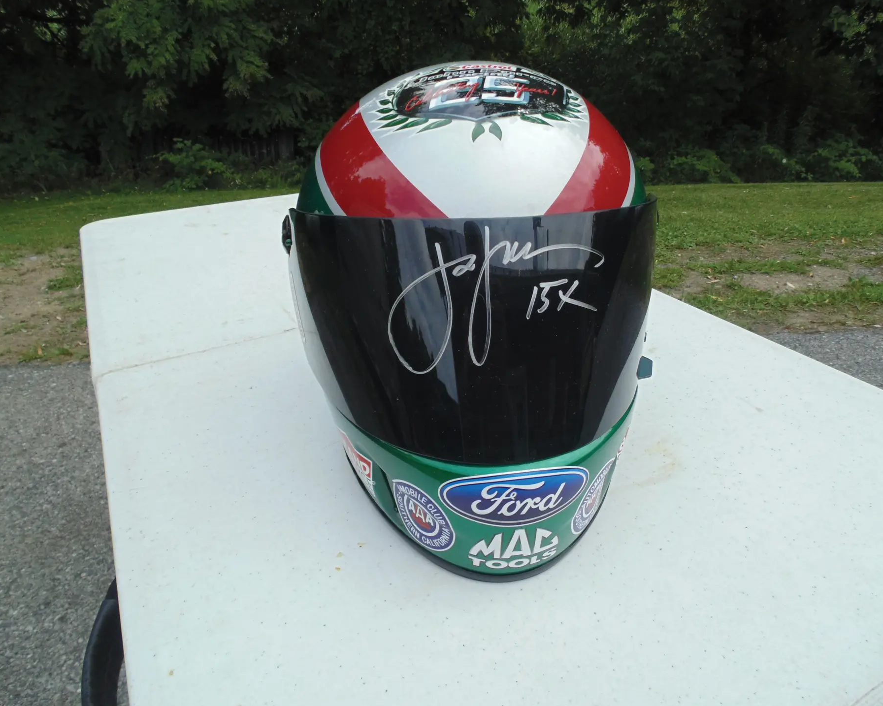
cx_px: 463
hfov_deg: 72.6
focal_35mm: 23
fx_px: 601
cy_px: 352
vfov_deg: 60.9
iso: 80
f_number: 3.1
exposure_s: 1/1000
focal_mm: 4
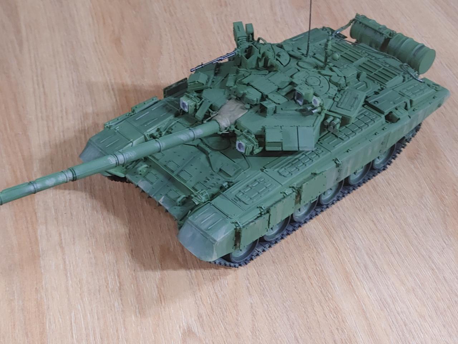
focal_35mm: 54
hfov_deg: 35.5
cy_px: 172
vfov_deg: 27.0
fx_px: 714
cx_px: 229
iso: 300
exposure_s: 1/17
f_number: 1.8
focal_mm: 4.36
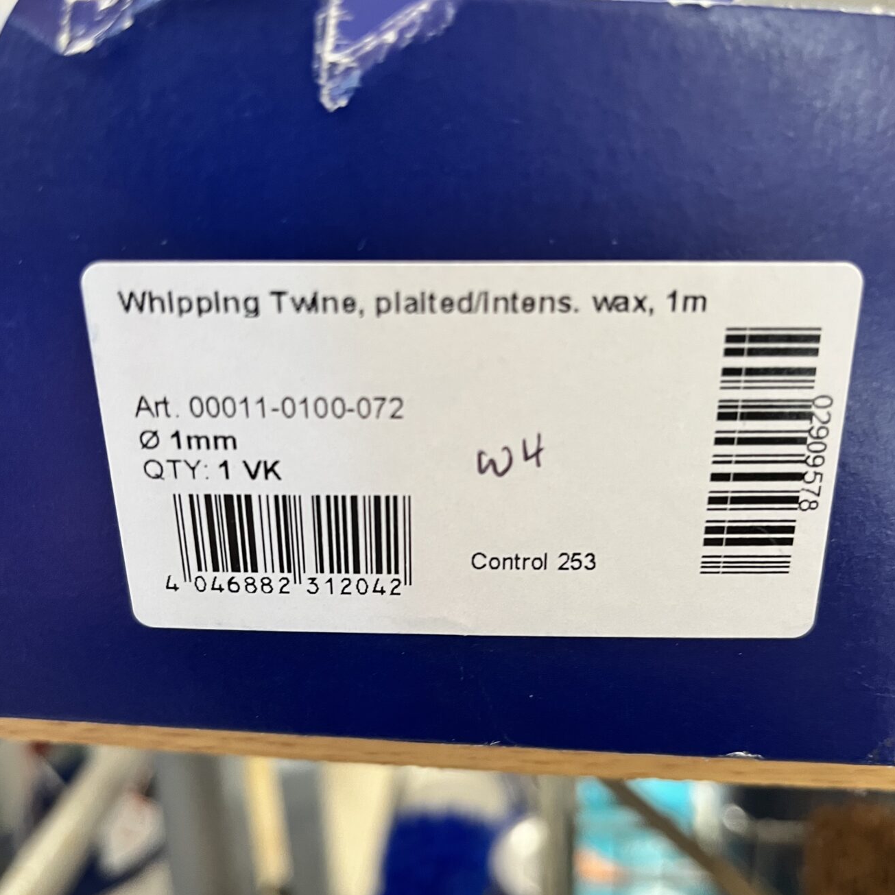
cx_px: 451
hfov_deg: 52.5
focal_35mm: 31
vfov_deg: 52.5
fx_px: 907
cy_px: 482
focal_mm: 5.1
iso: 200
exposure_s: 1/50
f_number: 1.6
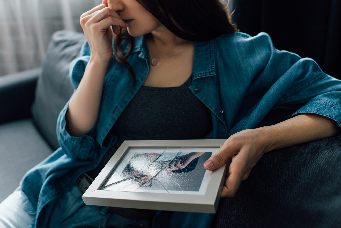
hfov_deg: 54.4
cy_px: 114
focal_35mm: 35
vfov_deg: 37.9
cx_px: 170
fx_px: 332
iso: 200
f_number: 3.5
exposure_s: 1/200
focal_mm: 35
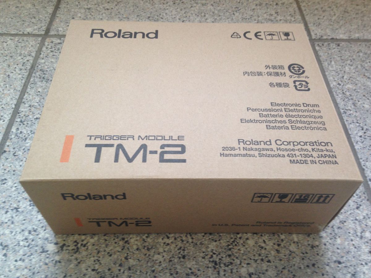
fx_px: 354
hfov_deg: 55.4
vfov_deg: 42.9
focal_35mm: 33
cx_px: 186
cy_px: 139
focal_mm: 4.12
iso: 80
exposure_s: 1/20
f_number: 2.4
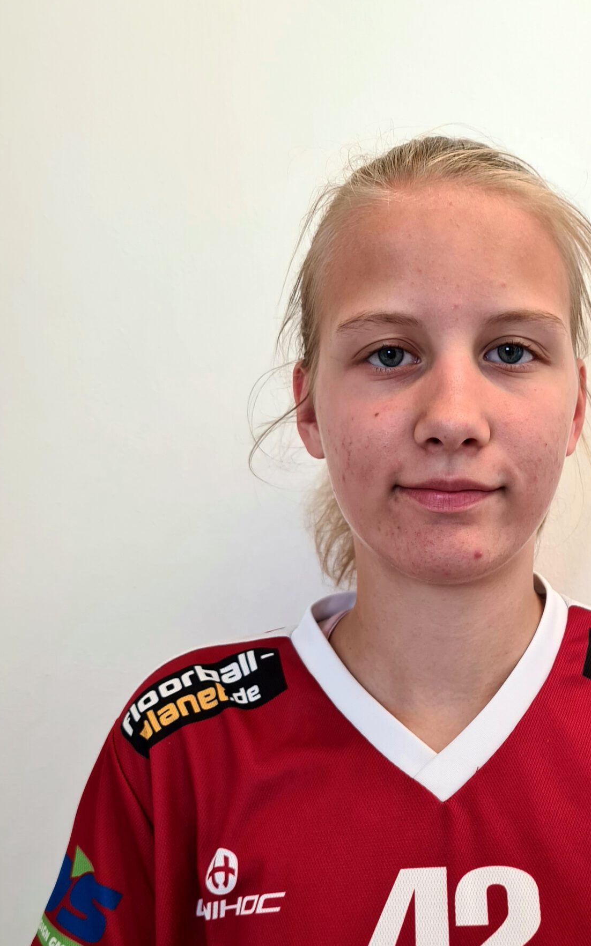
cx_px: 441
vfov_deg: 48.8
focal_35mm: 40
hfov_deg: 31.4
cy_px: 596
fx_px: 1031
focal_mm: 5.4
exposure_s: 1/50
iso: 64
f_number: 1.8
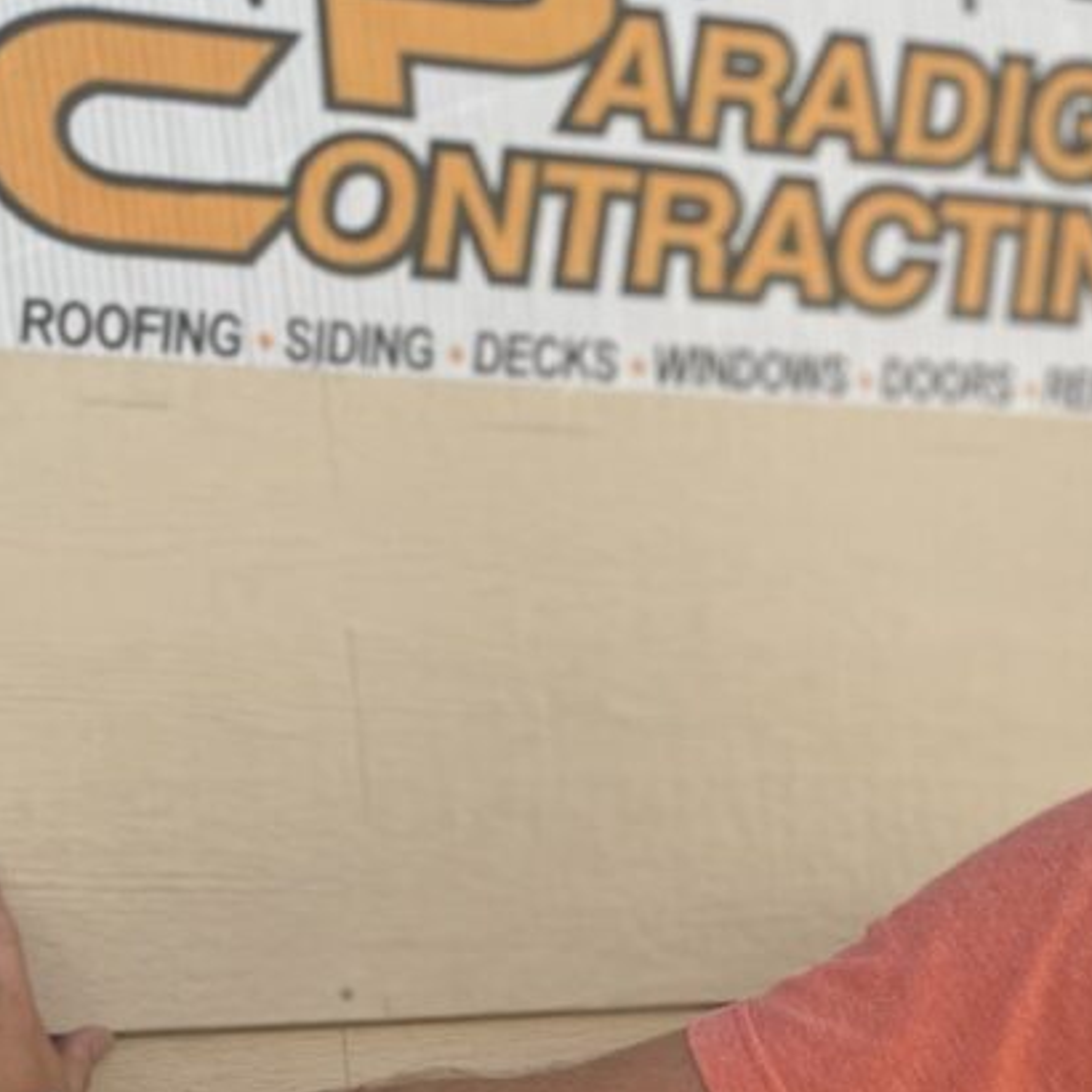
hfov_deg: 20.2
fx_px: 3069
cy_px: 1273
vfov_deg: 19.2
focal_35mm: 86
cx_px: 615
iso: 50
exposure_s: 1/2053
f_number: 1.6
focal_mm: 4.2
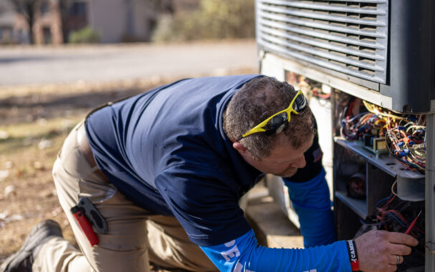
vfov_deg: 21.7
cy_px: 141
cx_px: 286
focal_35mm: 60
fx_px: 712
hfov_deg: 33.7
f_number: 1.4
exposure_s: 1/800
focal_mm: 35
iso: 100
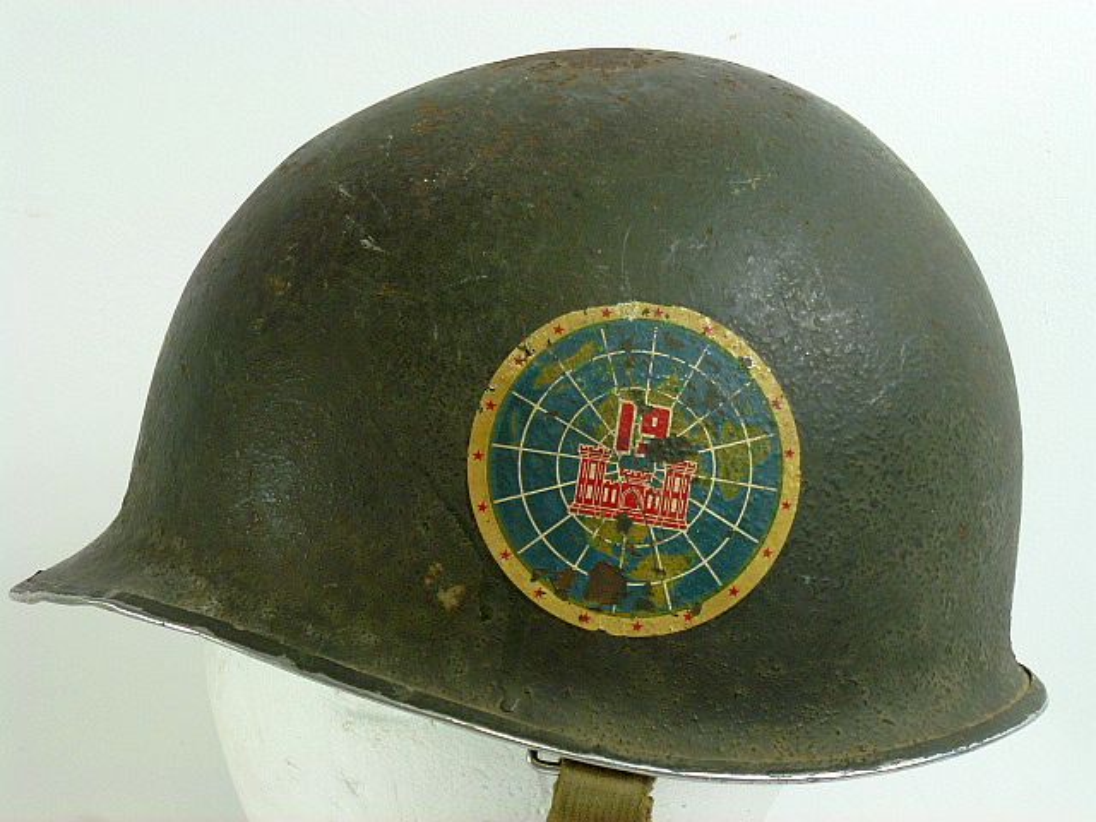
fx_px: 1805
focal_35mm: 57
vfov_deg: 25.7
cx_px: 548
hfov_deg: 33.8
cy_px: 411
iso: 200
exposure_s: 1/80
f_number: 4.4
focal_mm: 10.1
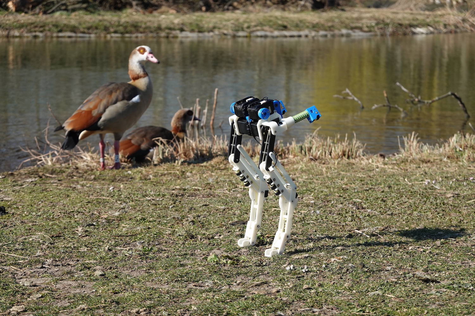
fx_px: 1438
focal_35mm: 109
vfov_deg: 12.6
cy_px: 158
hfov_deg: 18.8
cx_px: 238
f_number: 4
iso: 125
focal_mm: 39.61
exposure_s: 1/800
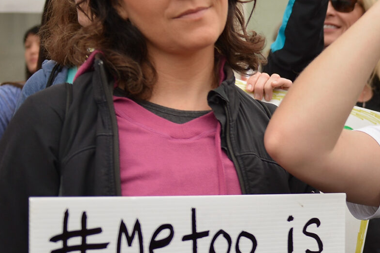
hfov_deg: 17.1
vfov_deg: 11.9
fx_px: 1203
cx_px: 461
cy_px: 251
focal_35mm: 114
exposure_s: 1/1000
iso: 250
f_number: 2.8
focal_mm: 35
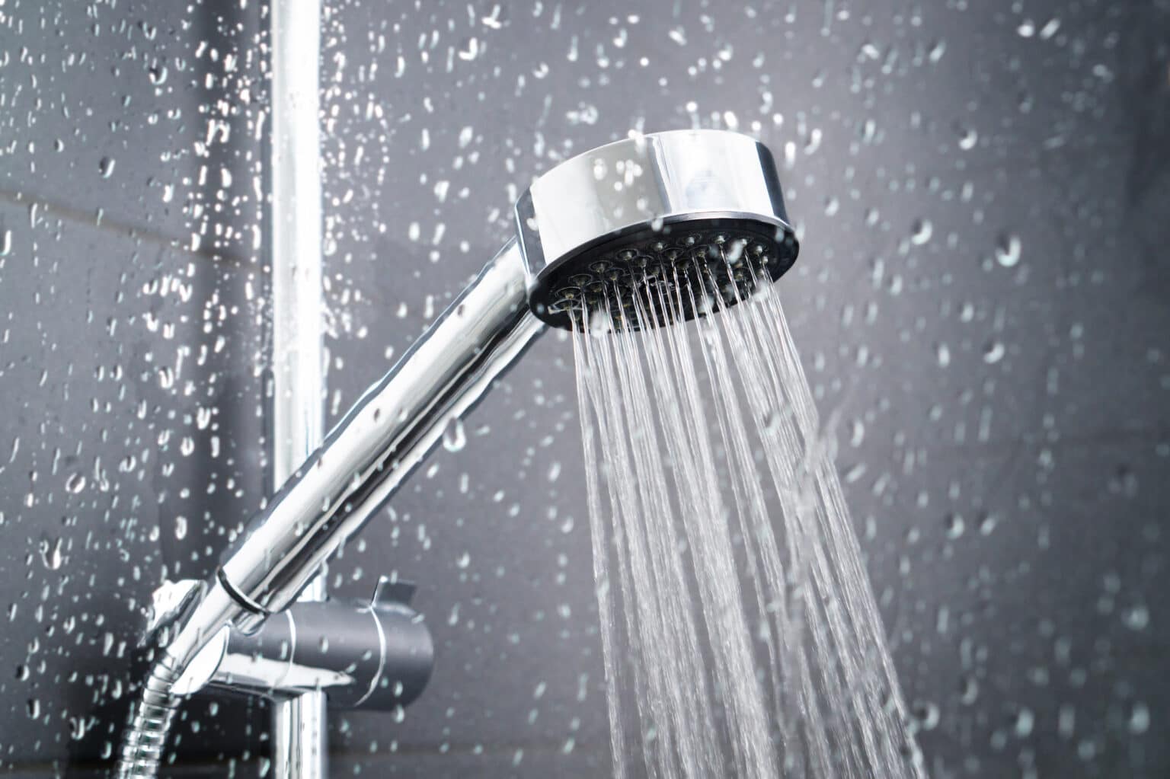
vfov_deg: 18.2
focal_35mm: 75
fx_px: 2437
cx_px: 585
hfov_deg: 27.0
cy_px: 390
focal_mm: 50
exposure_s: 1/30
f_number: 5.6
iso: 250
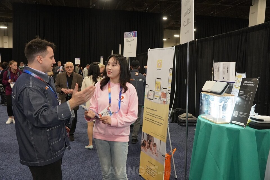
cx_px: 135
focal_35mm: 33
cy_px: 90
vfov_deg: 40.0
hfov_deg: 57.2
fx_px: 247
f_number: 4
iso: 3200
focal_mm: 22
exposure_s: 1/160
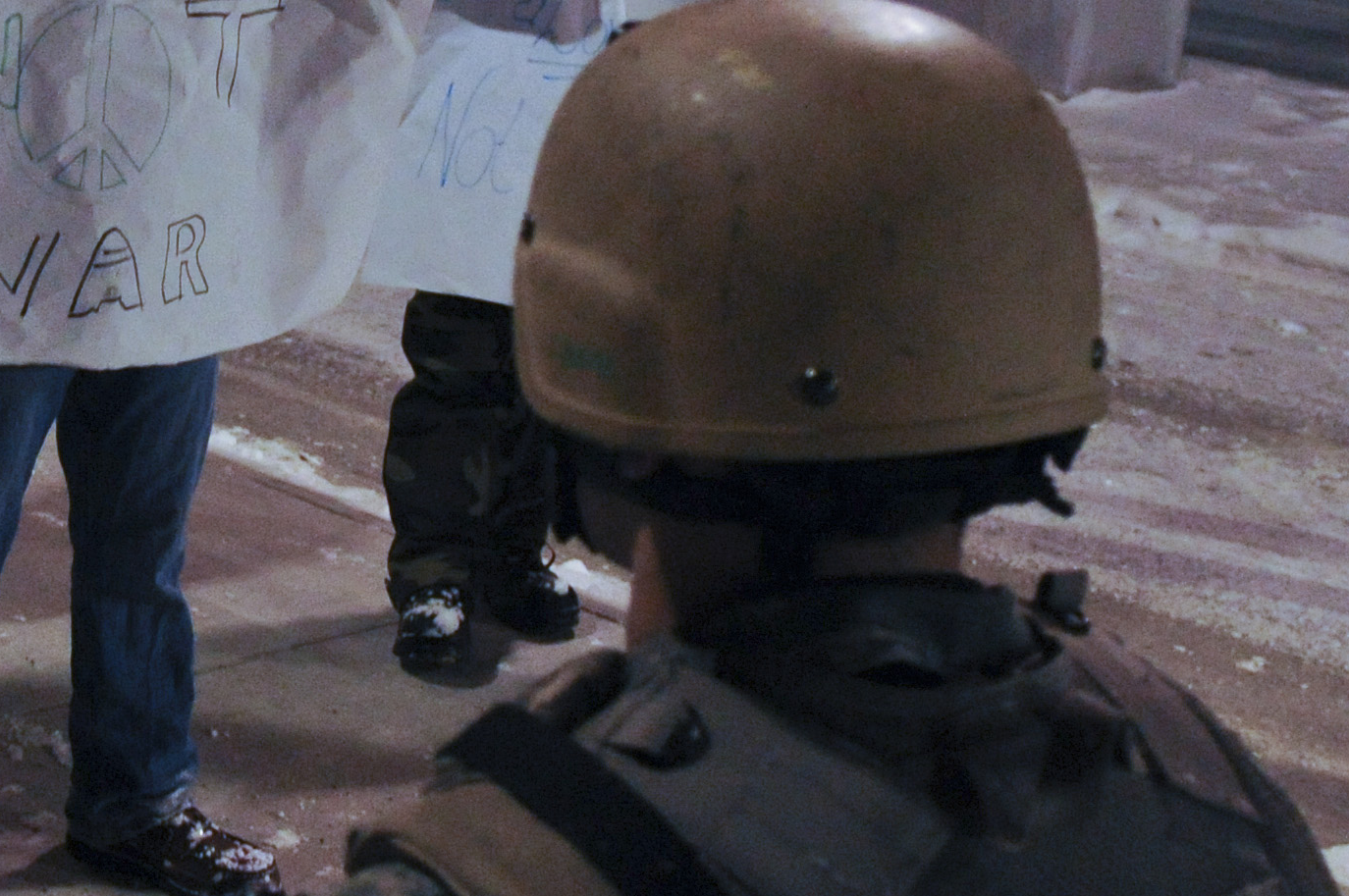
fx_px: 2978
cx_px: 4
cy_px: 385
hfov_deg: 24.4
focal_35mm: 80
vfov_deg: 17.1
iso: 1250
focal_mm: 17
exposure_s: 1/60
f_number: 2.8
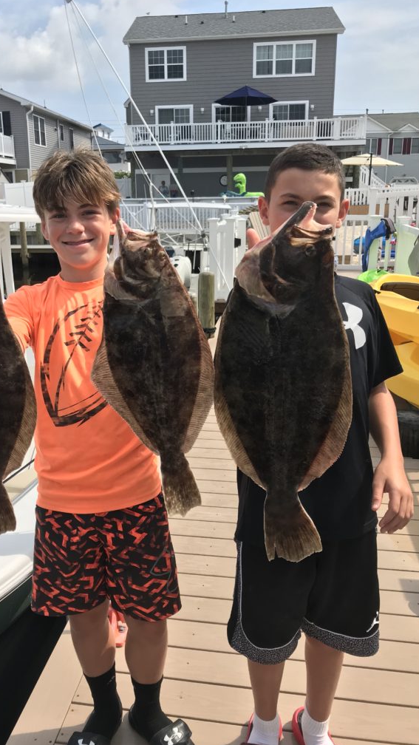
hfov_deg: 37.6
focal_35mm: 31
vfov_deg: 62.6
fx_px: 612
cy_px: 370
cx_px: 168
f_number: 1.8
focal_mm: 3.99
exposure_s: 1/1773
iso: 20
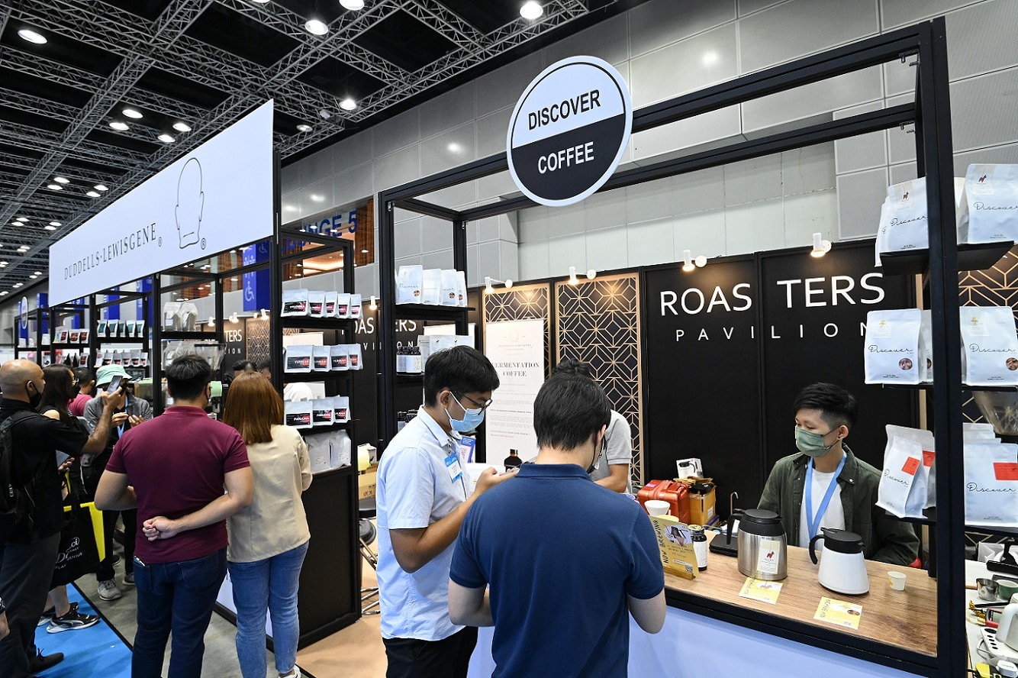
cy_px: 339
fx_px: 509
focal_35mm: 18
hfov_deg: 90.0
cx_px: 509
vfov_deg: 67.3
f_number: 5.6
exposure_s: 1/200
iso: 6400
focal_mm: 18
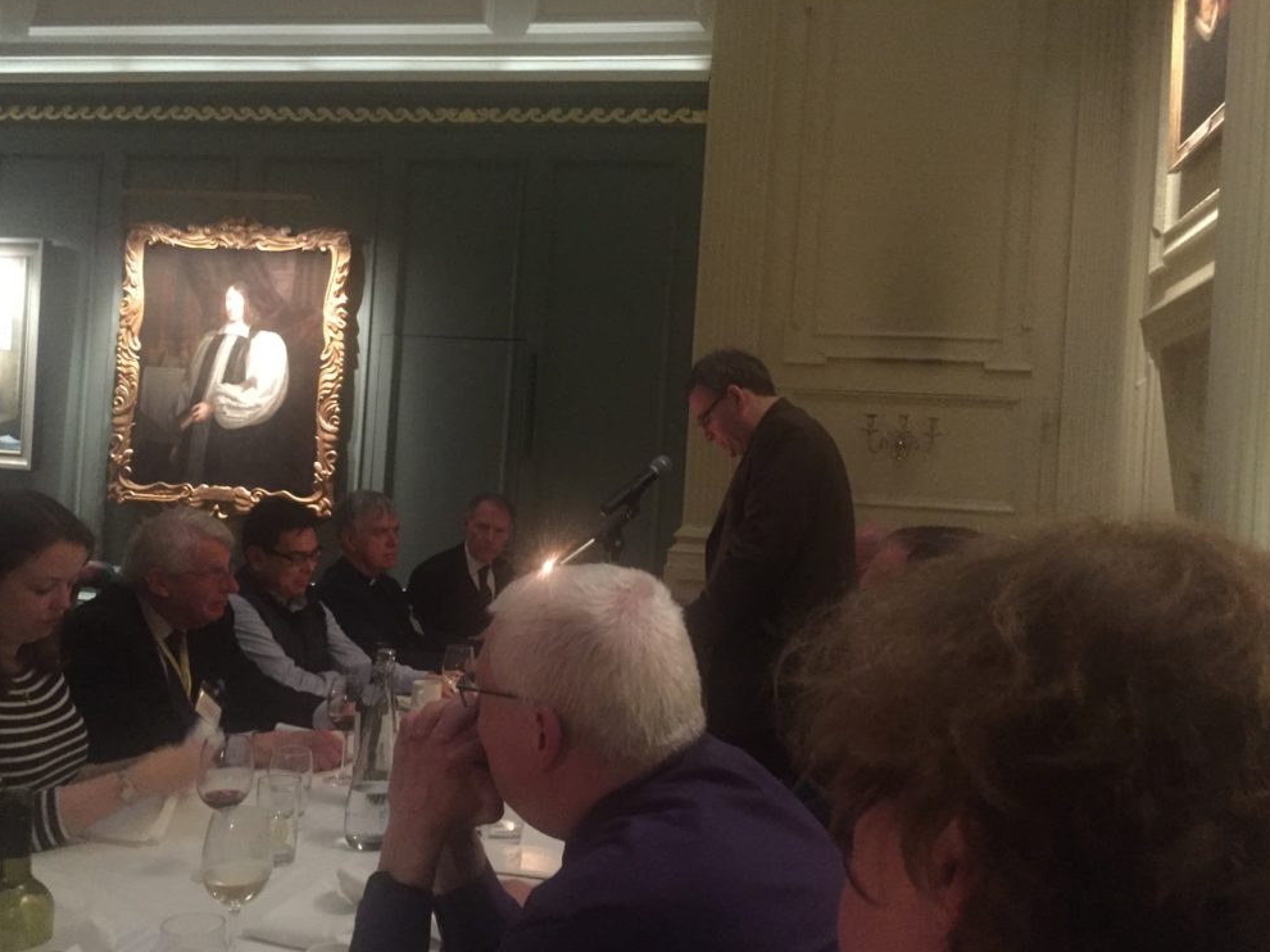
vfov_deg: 46.8
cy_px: 480
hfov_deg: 60.0
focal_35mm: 30
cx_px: 620
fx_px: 1100
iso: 640
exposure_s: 1/17
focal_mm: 4.15
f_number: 2.2
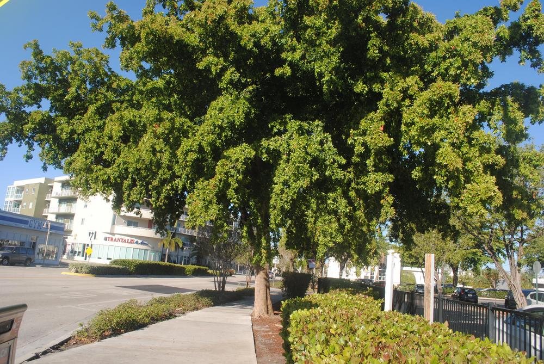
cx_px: 272
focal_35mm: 27
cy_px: 182
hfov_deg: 67.3
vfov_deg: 48.0
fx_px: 408
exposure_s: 1/200
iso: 100
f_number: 7.1
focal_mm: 18
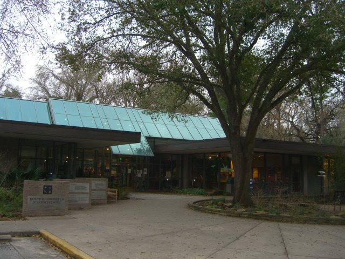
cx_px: 172
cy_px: 130
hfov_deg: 49.0
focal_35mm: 38
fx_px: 379
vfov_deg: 37.7
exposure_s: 1/60
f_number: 2.8
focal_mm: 7.9
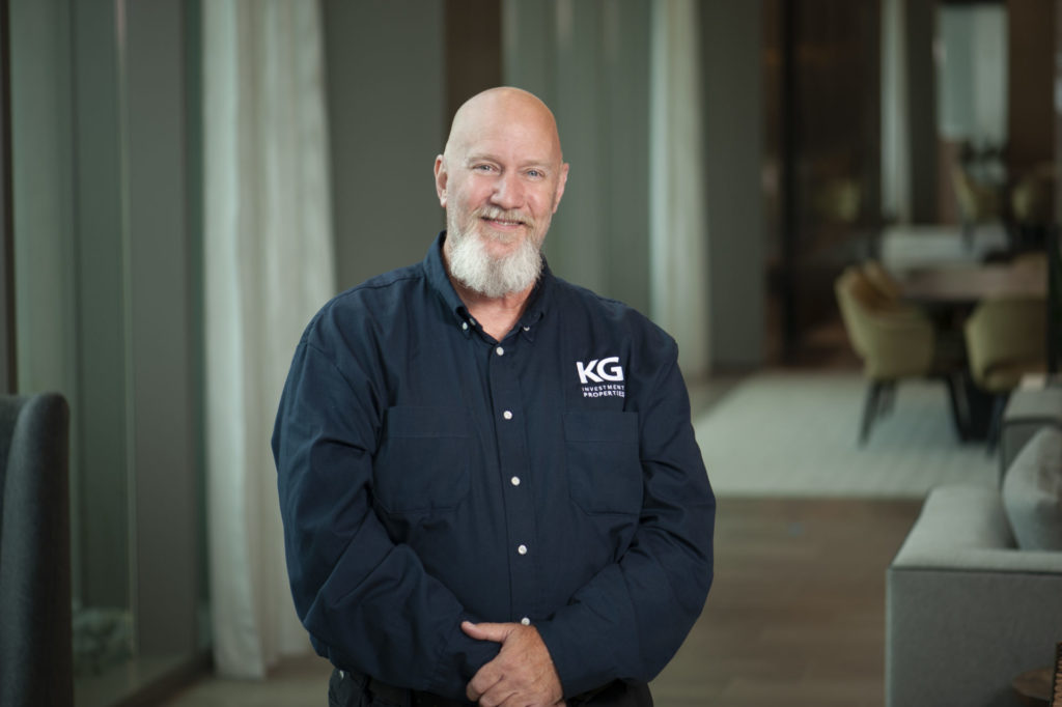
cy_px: 354
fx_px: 3096
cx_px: 531
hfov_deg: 19.5
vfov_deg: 13.0
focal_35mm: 105
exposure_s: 1/160
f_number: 2.8
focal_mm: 105
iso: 200
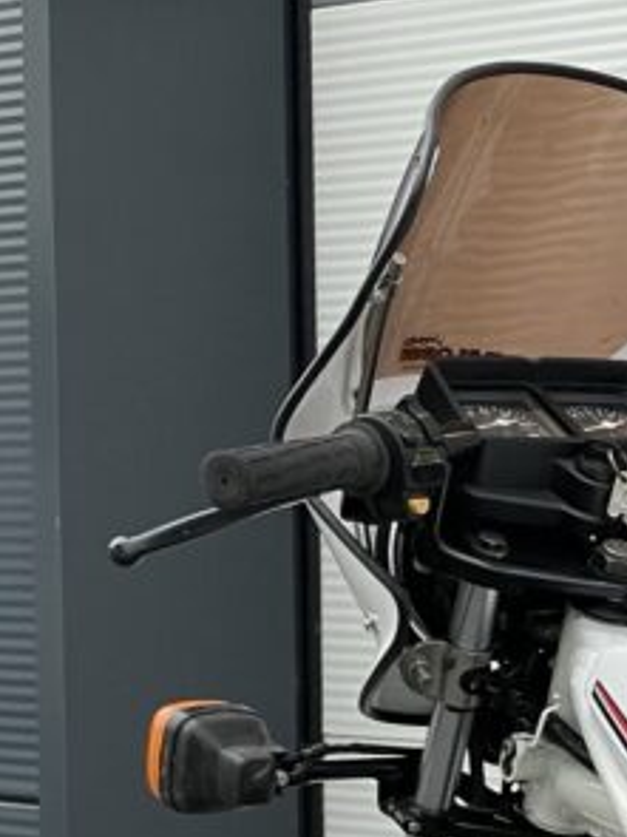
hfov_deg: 7.6
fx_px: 4544
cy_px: 1129
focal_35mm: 188
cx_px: 1236
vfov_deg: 10.3
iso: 64
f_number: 2
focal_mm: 6
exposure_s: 1/121
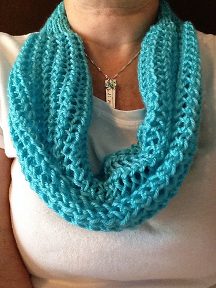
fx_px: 291
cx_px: 108
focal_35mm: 35
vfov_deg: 52.6
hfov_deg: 40.7
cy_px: 144
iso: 250
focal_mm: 2.18
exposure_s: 1/15
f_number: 2.4
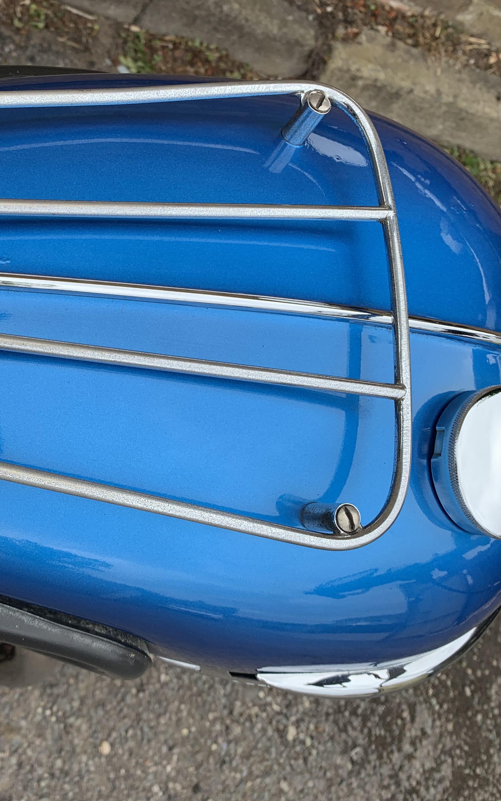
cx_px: 82
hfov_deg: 33.2
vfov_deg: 52.7
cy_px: 401
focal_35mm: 37
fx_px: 808
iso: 25
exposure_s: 1/601
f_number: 1.8
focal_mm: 4.25
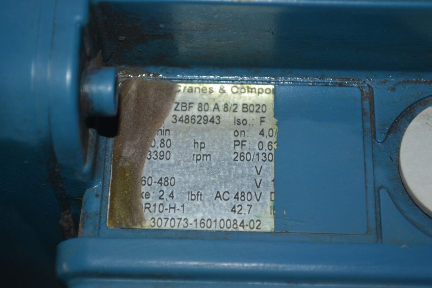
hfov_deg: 24.6
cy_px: 144
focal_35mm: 82
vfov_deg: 16.5
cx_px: 216
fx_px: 990
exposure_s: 1/60
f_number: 5.6
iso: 400
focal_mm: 55
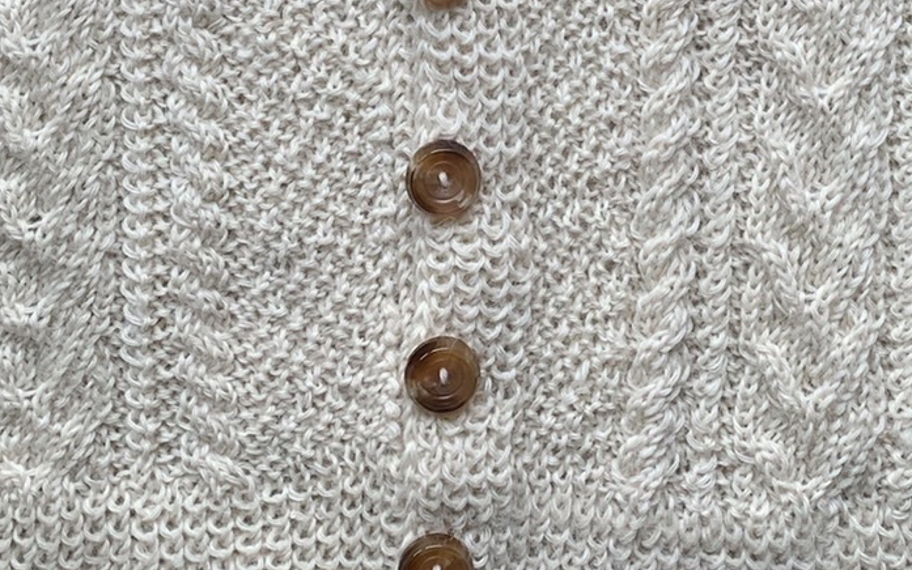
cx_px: 499
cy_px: -344
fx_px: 2014
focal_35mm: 81
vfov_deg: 14.7
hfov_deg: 25.5
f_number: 1.8
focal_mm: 4.25
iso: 25
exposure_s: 1/122
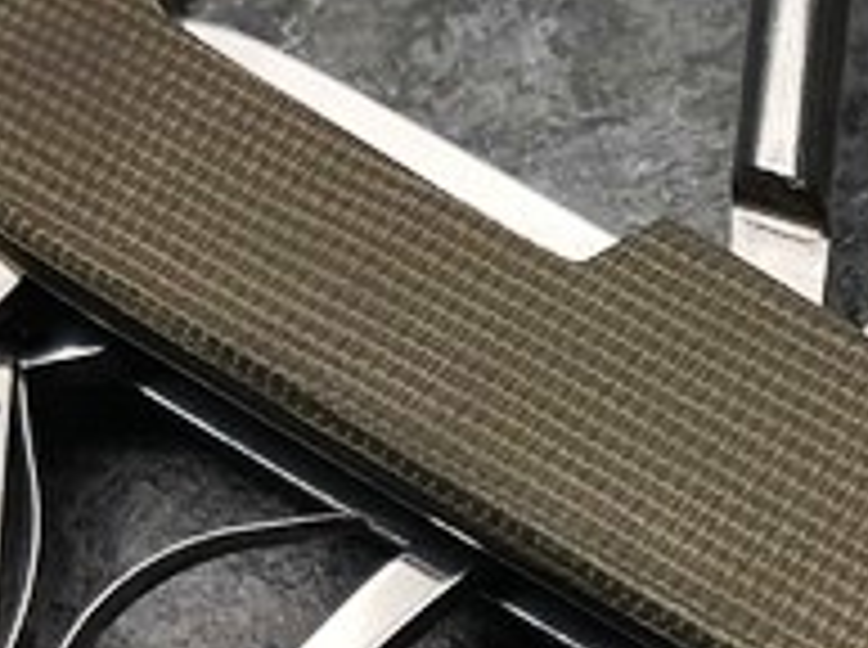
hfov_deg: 17.4
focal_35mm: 108
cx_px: 1034
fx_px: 2703
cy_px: 760
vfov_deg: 13.3
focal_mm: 4.2
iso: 80
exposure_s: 1/100
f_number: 1.7
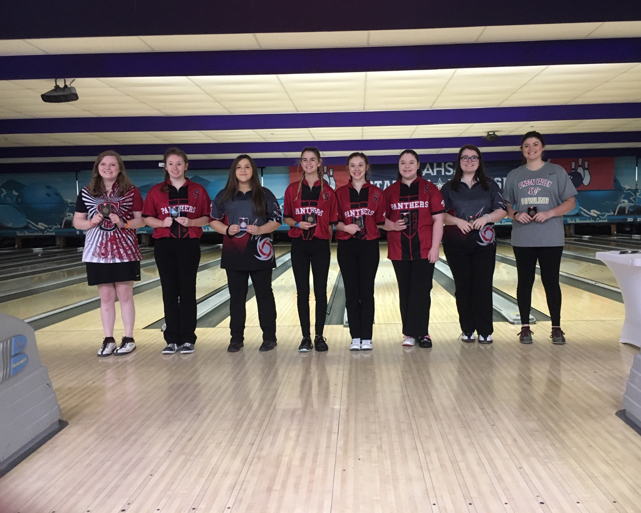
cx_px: 350
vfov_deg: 47.1
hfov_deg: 57.1
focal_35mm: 31
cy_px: 256
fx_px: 588
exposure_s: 1/15
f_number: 2.2
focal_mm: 4.15
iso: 200
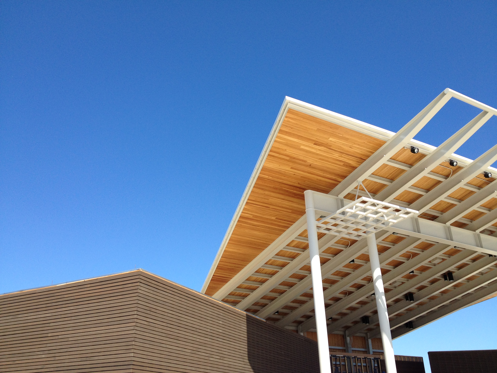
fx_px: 503
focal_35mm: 35
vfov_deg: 40.7
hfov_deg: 52.6
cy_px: 186
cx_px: 248
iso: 64
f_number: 2.4
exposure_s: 1/1255
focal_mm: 4.28
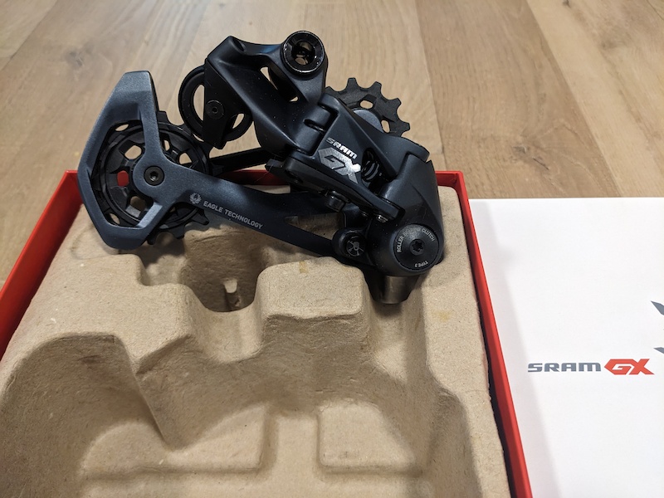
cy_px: 249
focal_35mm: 27
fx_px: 518
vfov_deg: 51.4
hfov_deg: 65.3
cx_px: 332
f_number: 1.73
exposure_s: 1/24
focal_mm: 4.38
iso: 246
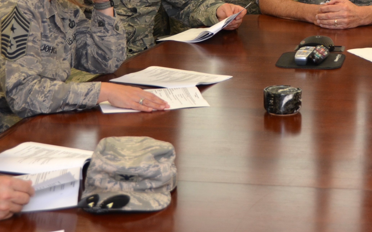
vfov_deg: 11.6
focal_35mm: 112
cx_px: 317
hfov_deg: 18.3
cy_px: 15
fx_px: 1138
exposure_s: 1/60
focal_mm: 31
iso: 320
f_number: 4
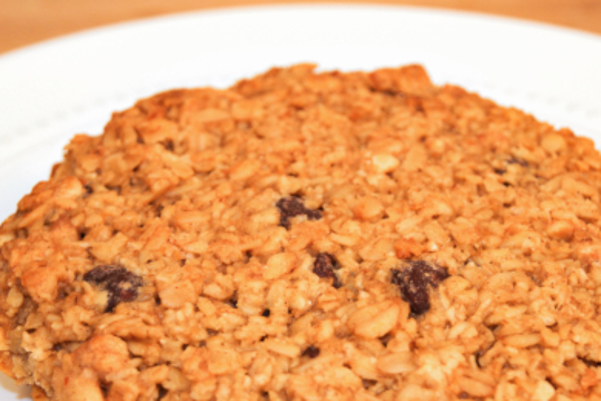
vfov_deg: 10.8
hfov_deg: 16.2
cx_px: 339
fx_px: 2116
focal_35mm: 127
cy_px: 281
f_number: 5.6
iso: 125
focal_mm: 55
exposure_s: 1/160
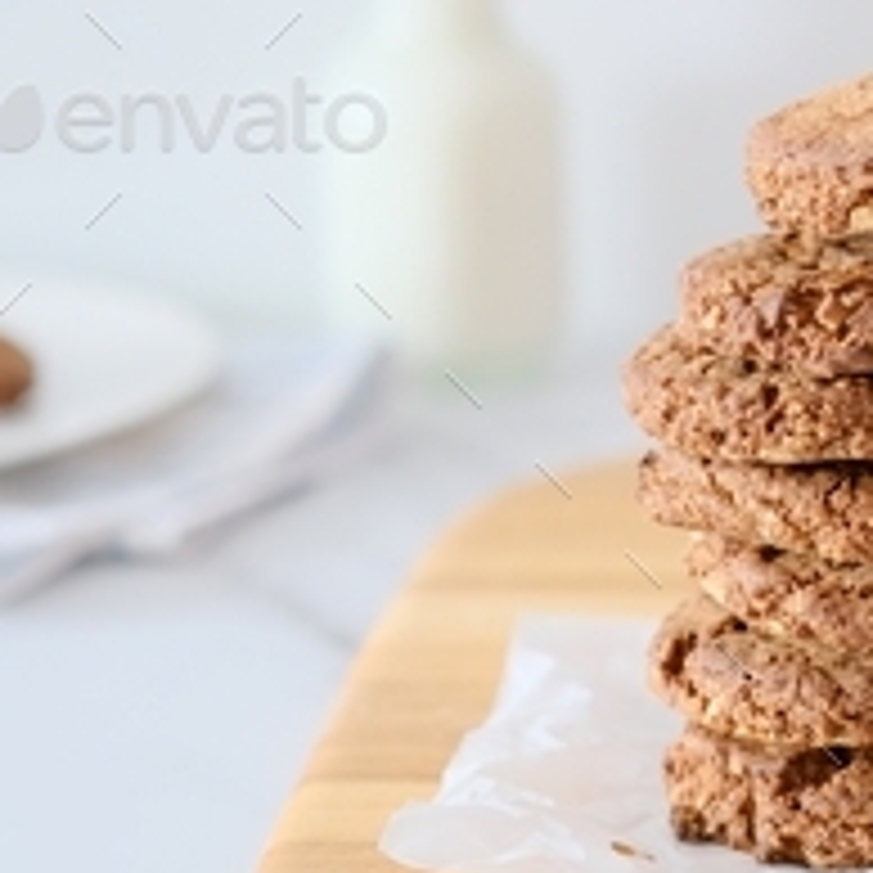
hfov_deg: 12.6
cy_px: 326
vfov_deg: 12.7
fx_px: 3909
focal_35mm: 137
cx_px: 846
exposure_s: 1/25
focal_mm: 35
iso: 640
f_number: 2.2
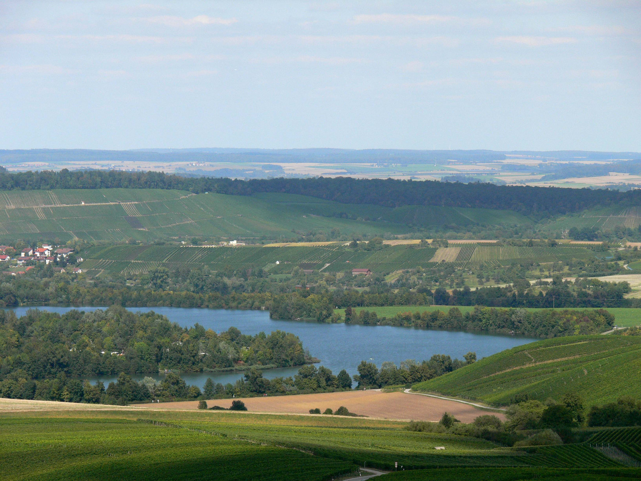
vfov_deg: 7.7
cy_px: 240
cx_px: 320
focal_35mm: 192
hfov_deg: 10.3
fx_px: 3555
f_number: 5
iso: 100
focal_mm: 40.5
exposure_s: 1/640
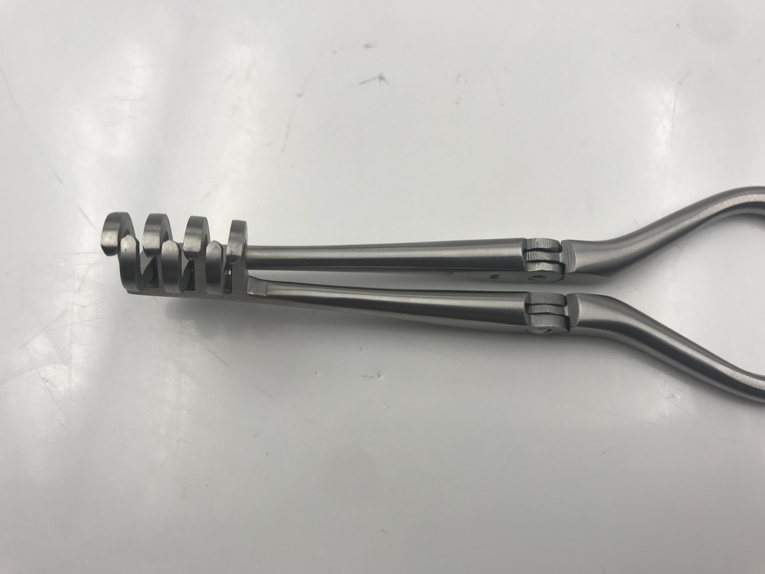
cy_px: 287
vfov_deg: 49.7
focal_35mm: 28
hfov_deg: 63.4
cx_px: 382
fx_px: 619
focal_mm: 3.99
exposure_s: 1/375
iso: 20
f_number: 1.8
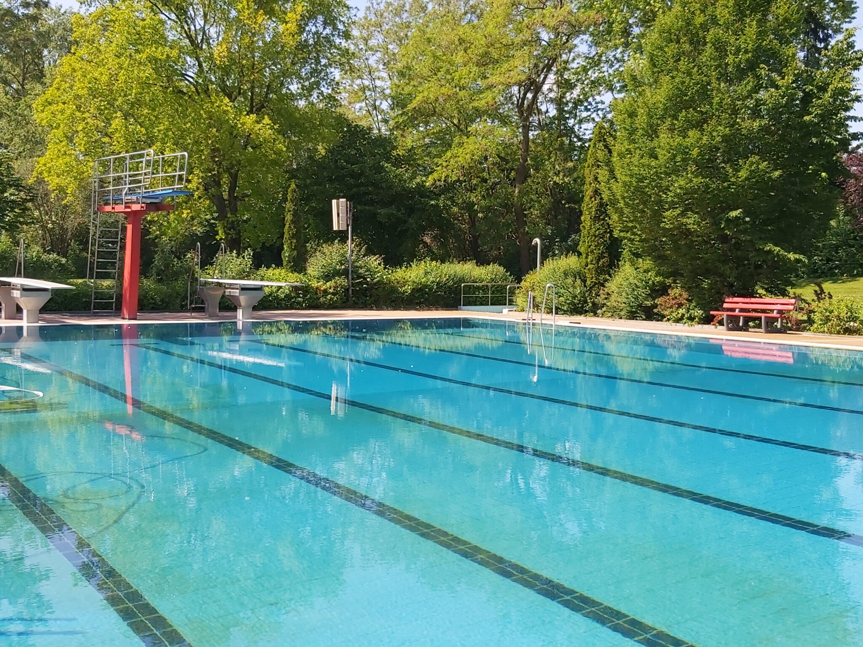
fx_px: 648
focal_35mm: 26
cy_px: 324
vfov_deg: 53.1
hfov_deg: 67.3
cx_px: 432
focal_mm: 3.92
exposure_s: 1/1276
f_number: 1.7
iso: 64
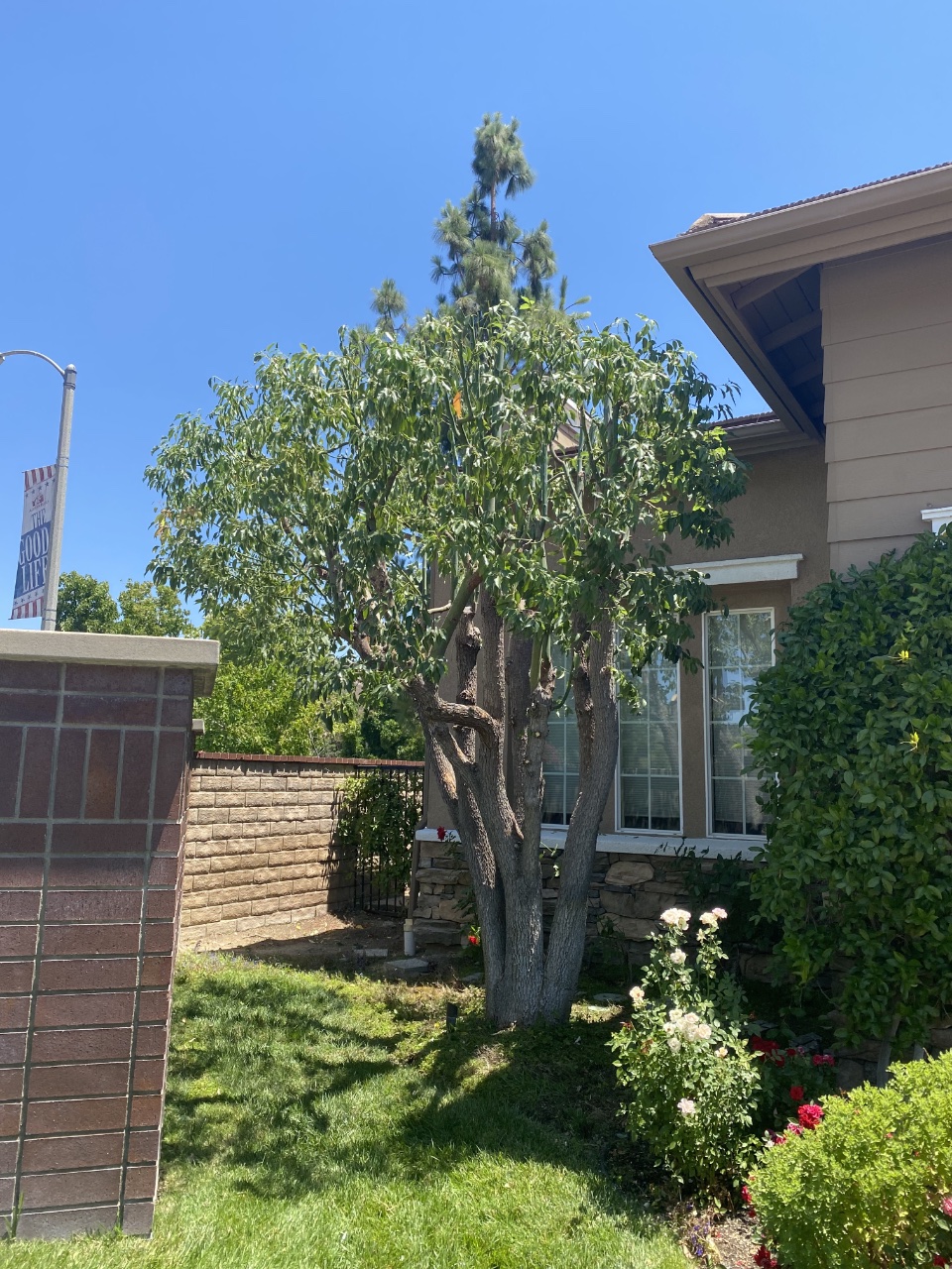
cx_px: 476
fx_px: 953
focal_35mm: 26
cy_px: 634
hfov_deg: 53.1
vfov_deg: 67.3
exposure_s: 1/1124
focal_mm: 4.25
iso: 32
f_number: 1.8
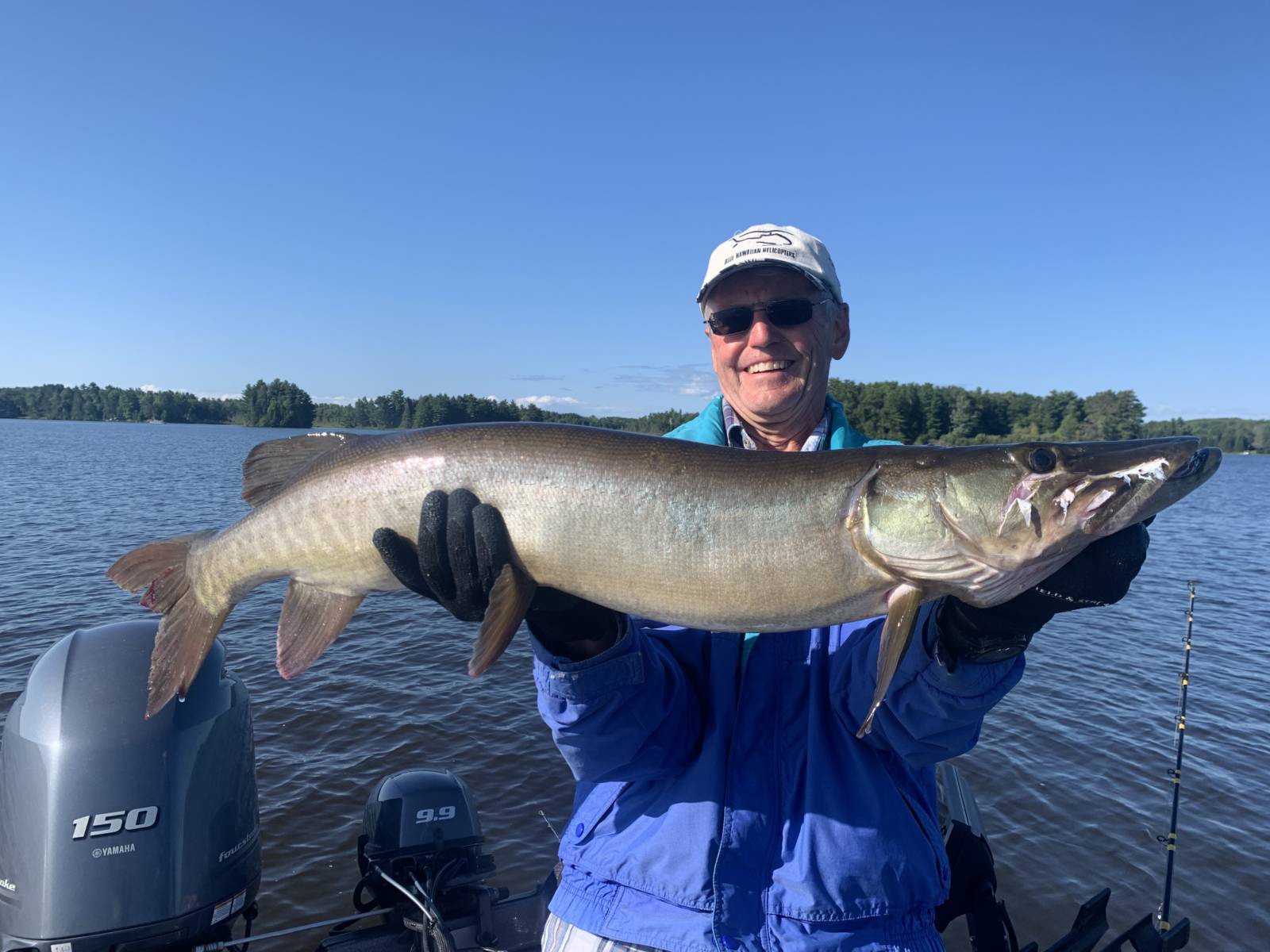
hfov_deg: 67.3
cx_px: 635
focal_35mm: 26
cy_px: 476
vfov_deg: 53.1
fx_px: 954
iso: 25
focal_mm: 4.25
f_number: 1.8
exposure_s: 1/1916
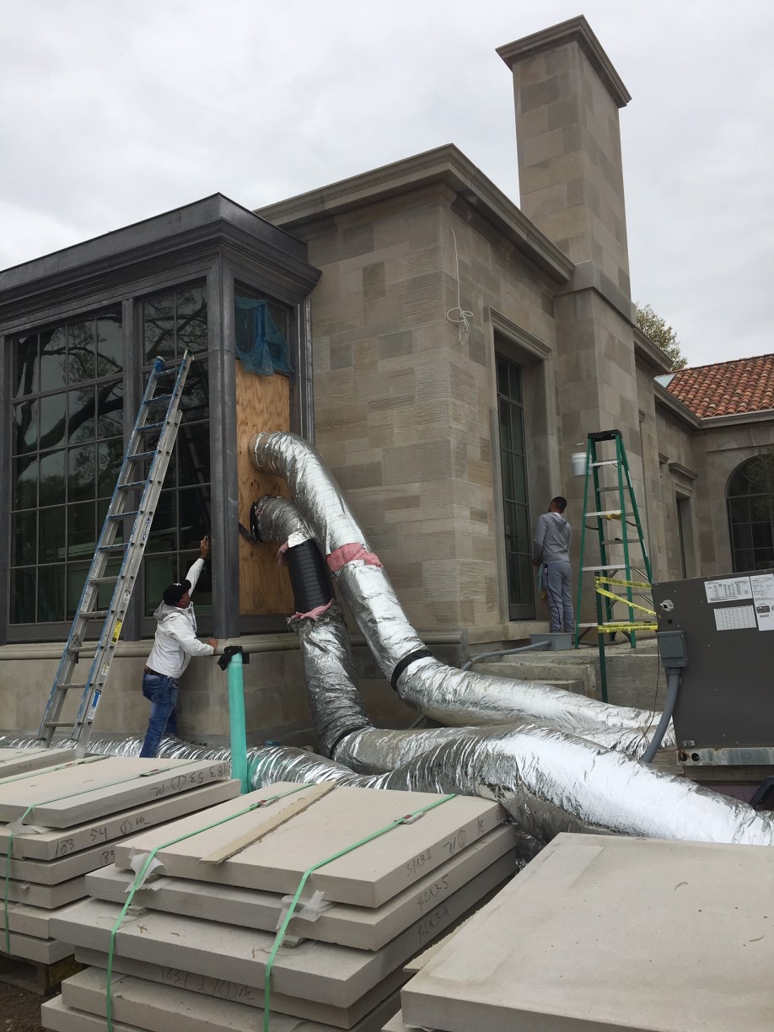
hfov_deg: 48.2
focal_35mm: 29
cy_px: 516
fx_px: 865
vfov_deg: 61.7
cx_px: 387
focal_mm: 4.15
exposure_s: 1/1603
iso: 25
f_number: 2.2
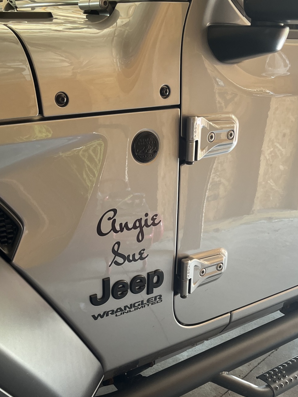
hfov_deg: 35.9
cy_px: 245
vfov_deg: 46.4
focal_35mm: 40
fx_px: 459
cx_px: 138
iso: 250
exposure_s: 1/60
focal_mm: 5.1
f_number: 1.6
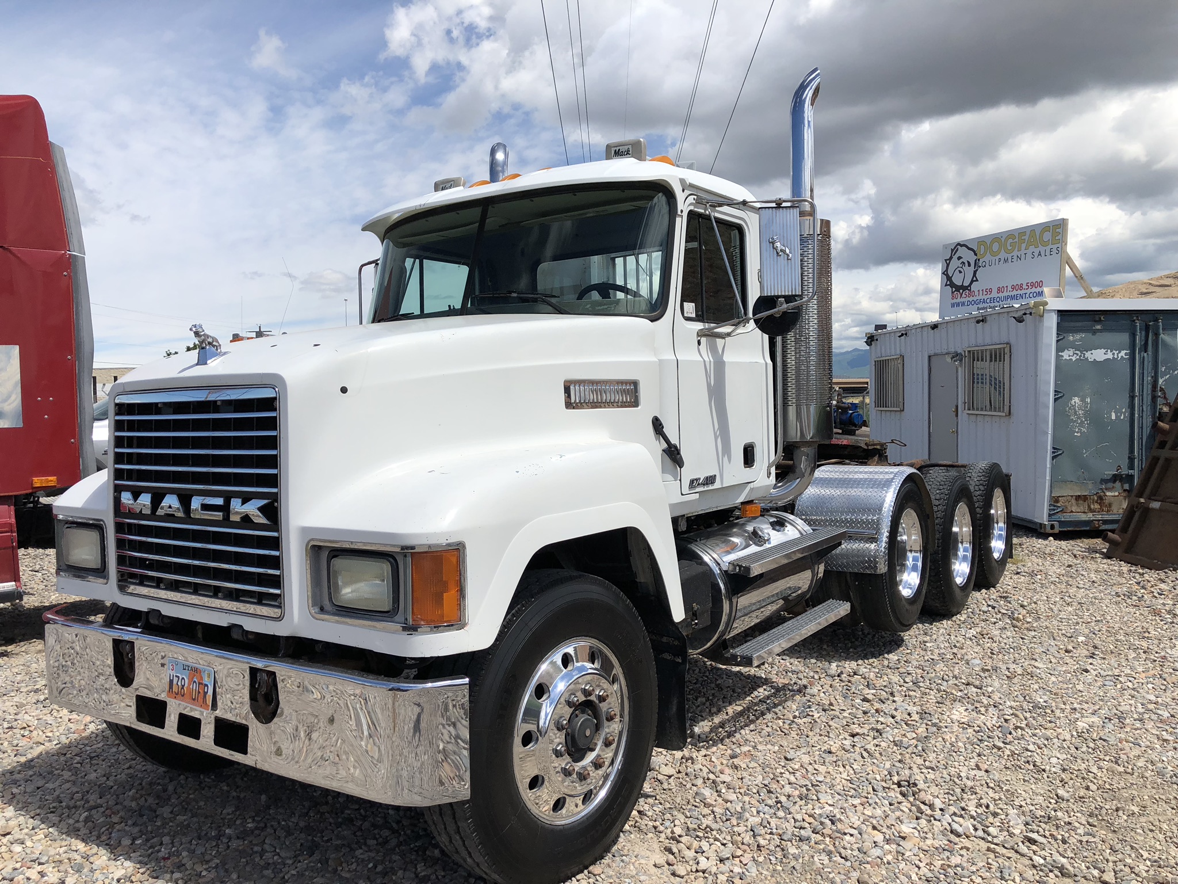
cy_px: 442
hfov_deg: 63.4
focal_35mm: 28
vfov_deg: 49.7
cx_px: 589
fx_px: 953
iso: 25
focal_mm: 3.99
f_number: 1.8
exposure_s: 1/3472
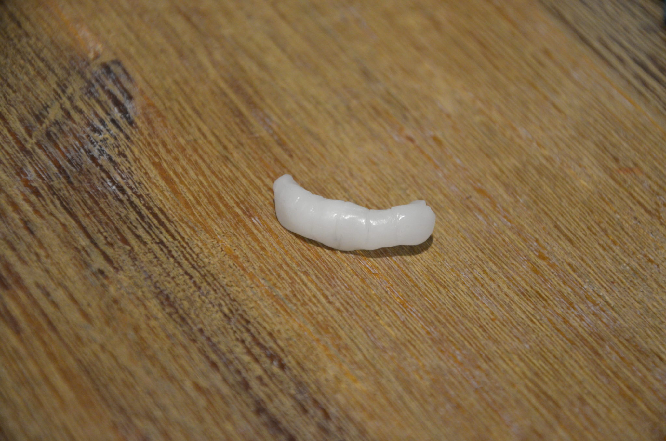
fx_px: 2907
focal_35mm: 158
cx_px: 333
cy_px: 220
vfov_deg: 8.7
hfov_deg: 13.1
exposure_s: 1/30
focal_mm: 105
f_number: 5.6
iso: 2500
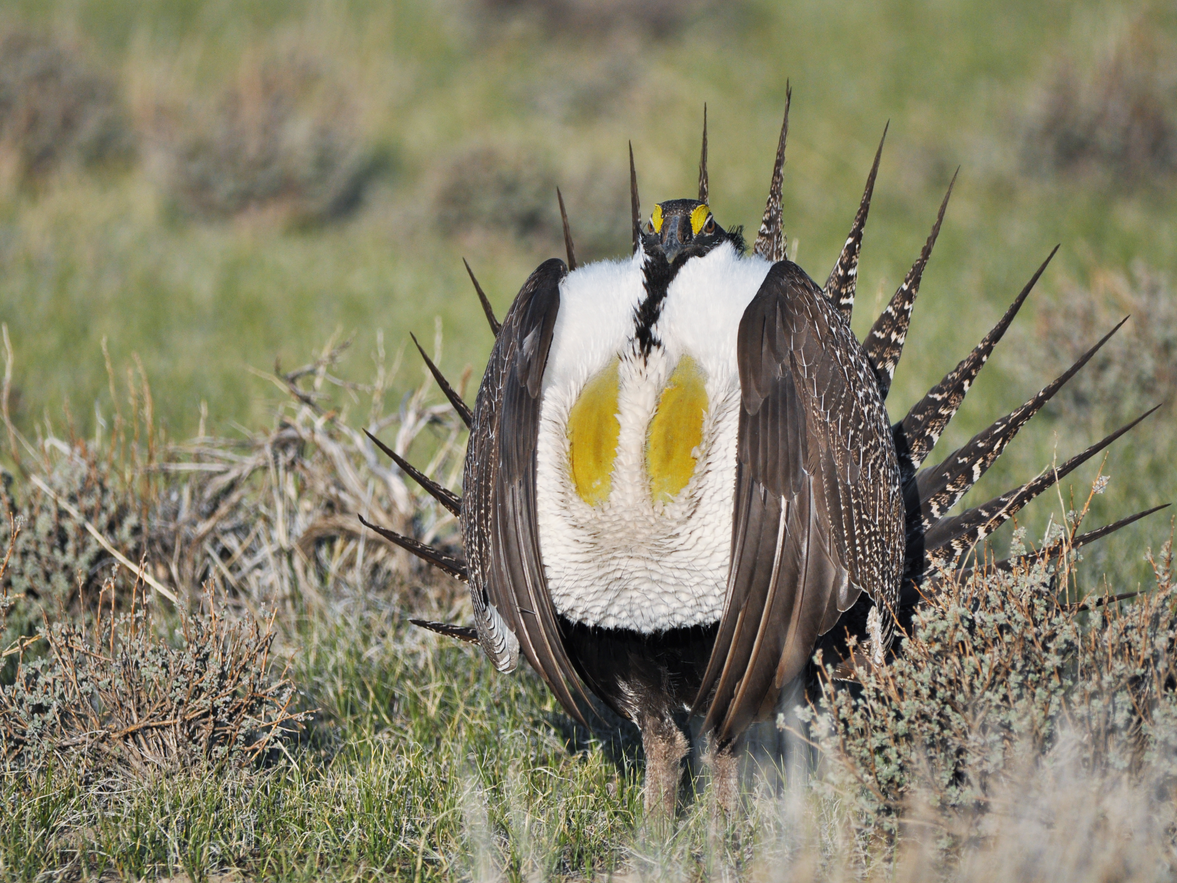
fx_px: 27679
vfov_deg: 1.8
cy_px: 442
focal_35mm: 814
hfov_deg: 2.4
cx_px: 594
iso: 360
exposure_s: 1/2000
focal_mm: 500
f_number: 6.3
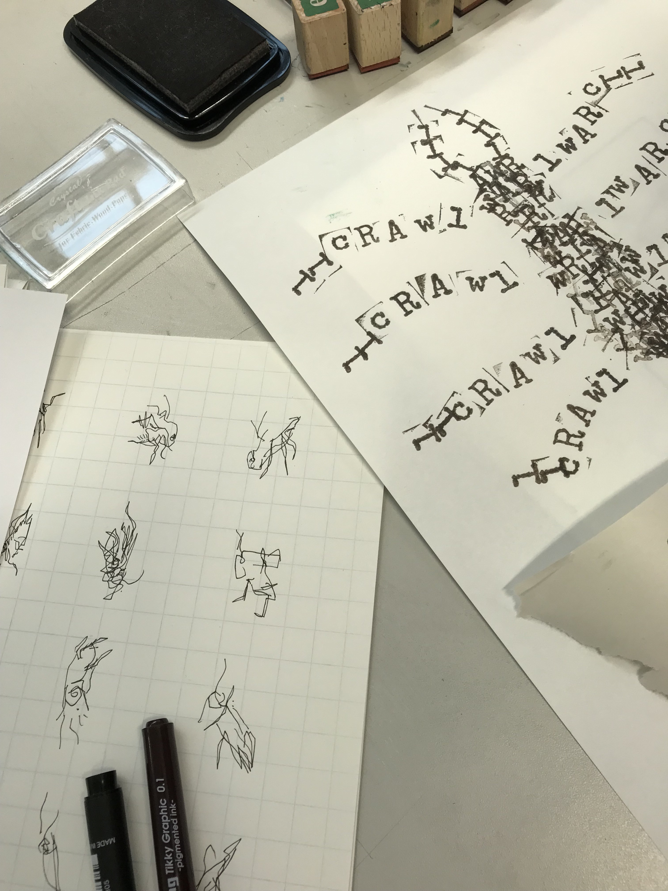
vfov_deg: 63.4
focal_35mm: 28
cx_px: 334
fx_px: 720
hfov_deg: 49.7
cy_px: 446
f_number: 1.8
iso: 32
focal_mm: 3.99
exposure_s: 1/100
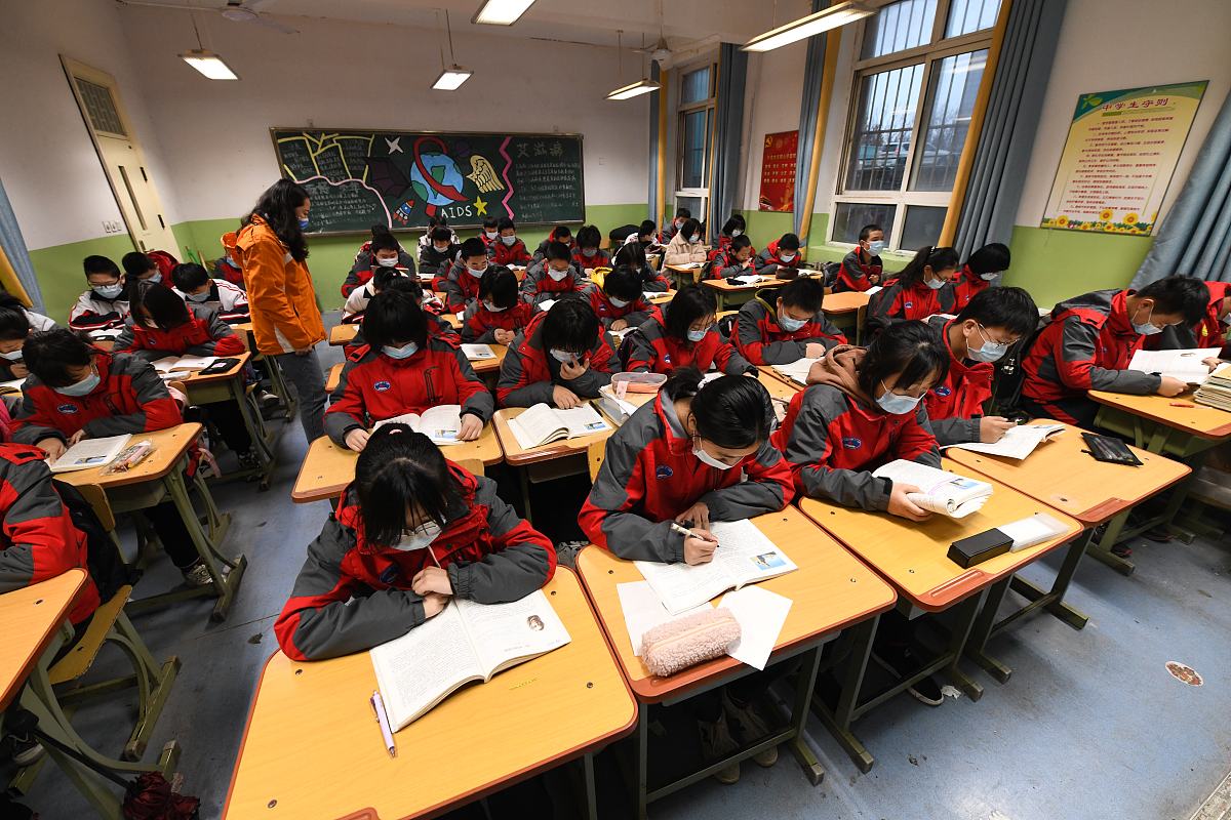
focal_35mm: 14
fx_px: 479
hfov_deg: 104.3
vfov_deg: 81.2
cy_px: 410
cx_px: 616
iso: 2000
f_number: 5
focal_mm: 14
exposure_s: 1/80
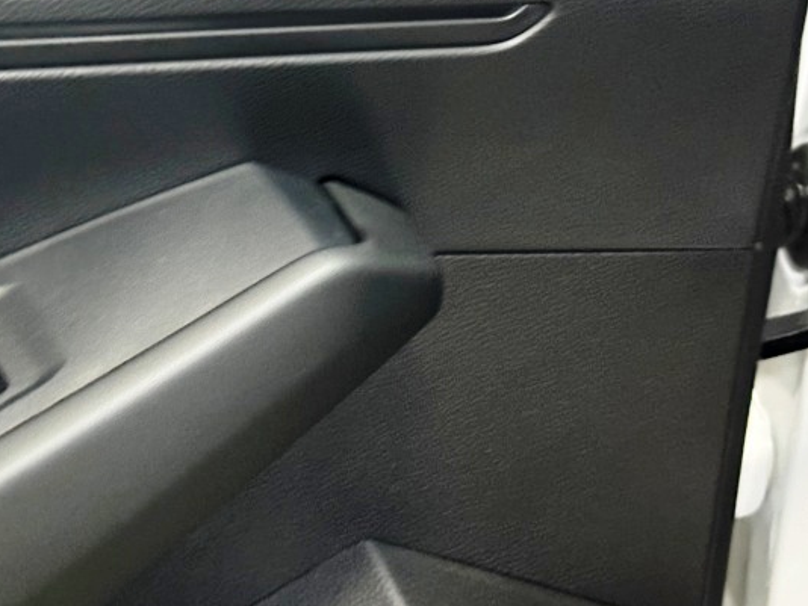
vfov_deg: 16.0
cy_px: 134
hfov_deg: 20.8
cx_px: 64
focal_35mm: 92
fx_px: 2148
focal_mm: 6.86
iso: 640
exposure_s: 1/30
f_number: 1.78
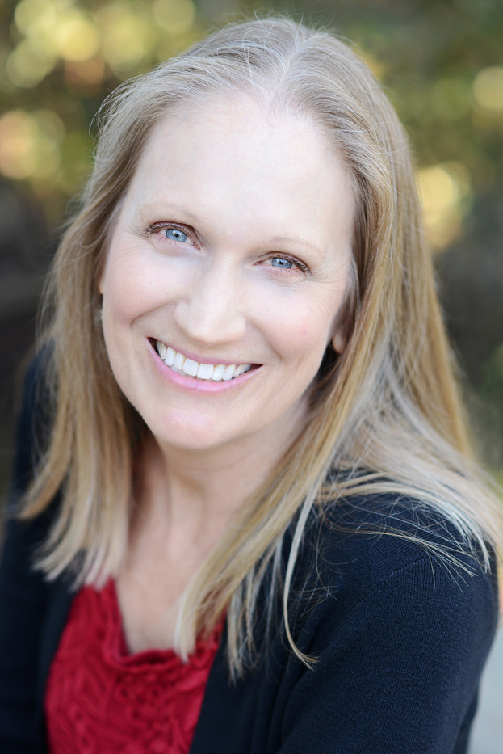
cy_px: 377
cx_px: 252
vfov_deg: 23.9
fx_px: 1779
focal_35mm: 85
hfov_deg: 16.1
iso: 500
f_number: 2.8
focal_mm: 85
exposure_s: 1/200
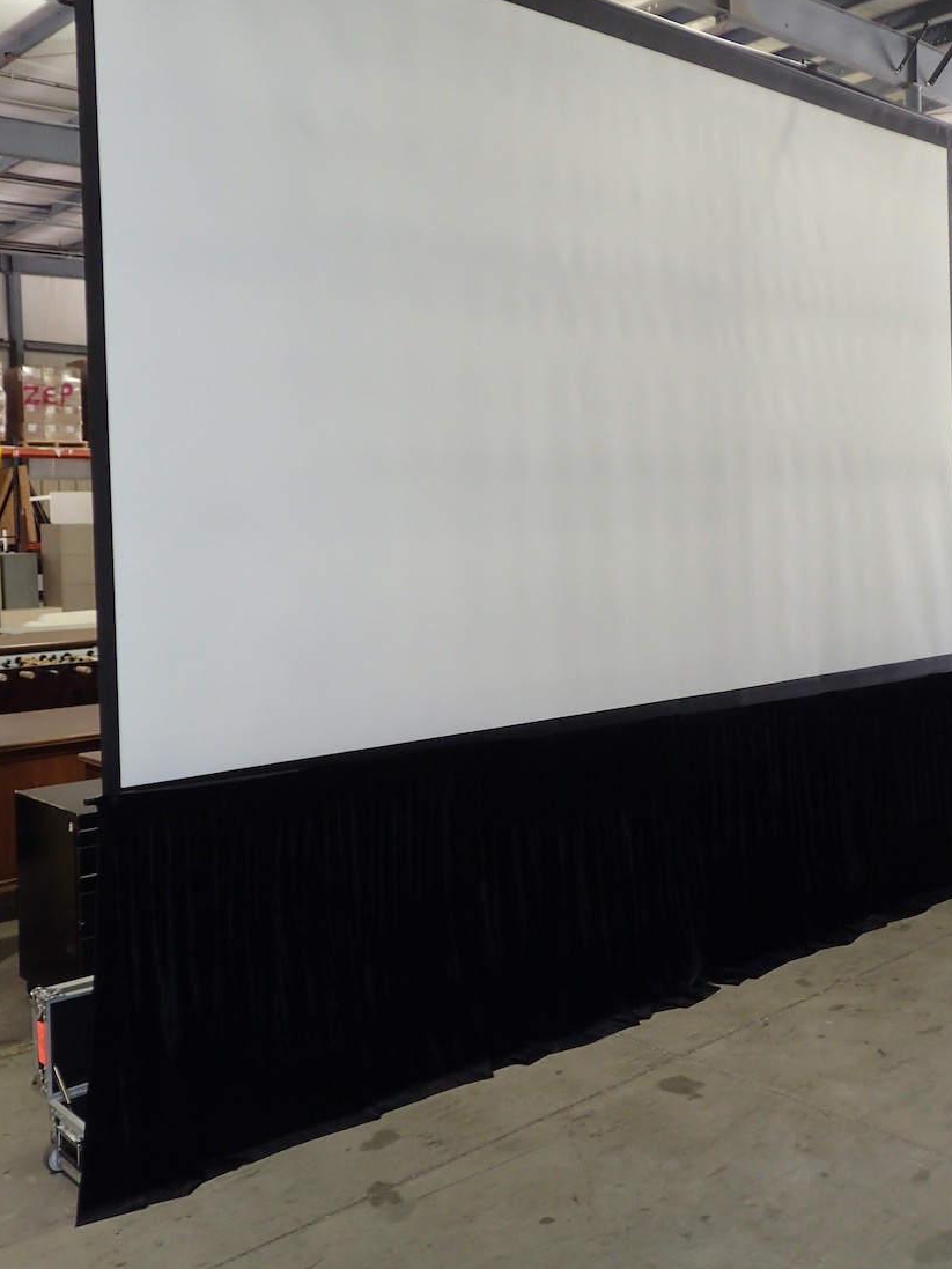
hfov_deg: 40.7
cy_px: 549
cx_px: 511
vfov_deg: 52.5
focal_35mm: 35
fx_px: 1283
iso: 200
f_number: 2.3
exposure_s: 1/30
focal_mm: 5.5
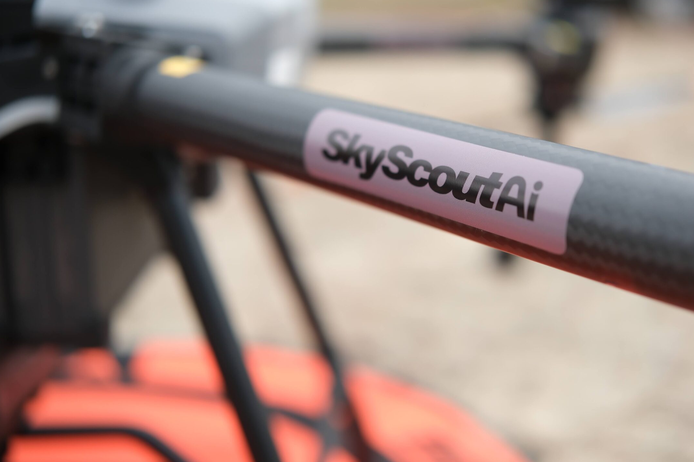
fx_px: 944
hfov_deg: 40.2
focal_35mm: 49
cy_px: 195
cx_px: 408
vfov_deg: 27.5
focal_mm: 27
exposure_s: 1/4000
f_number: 1.2
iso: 125
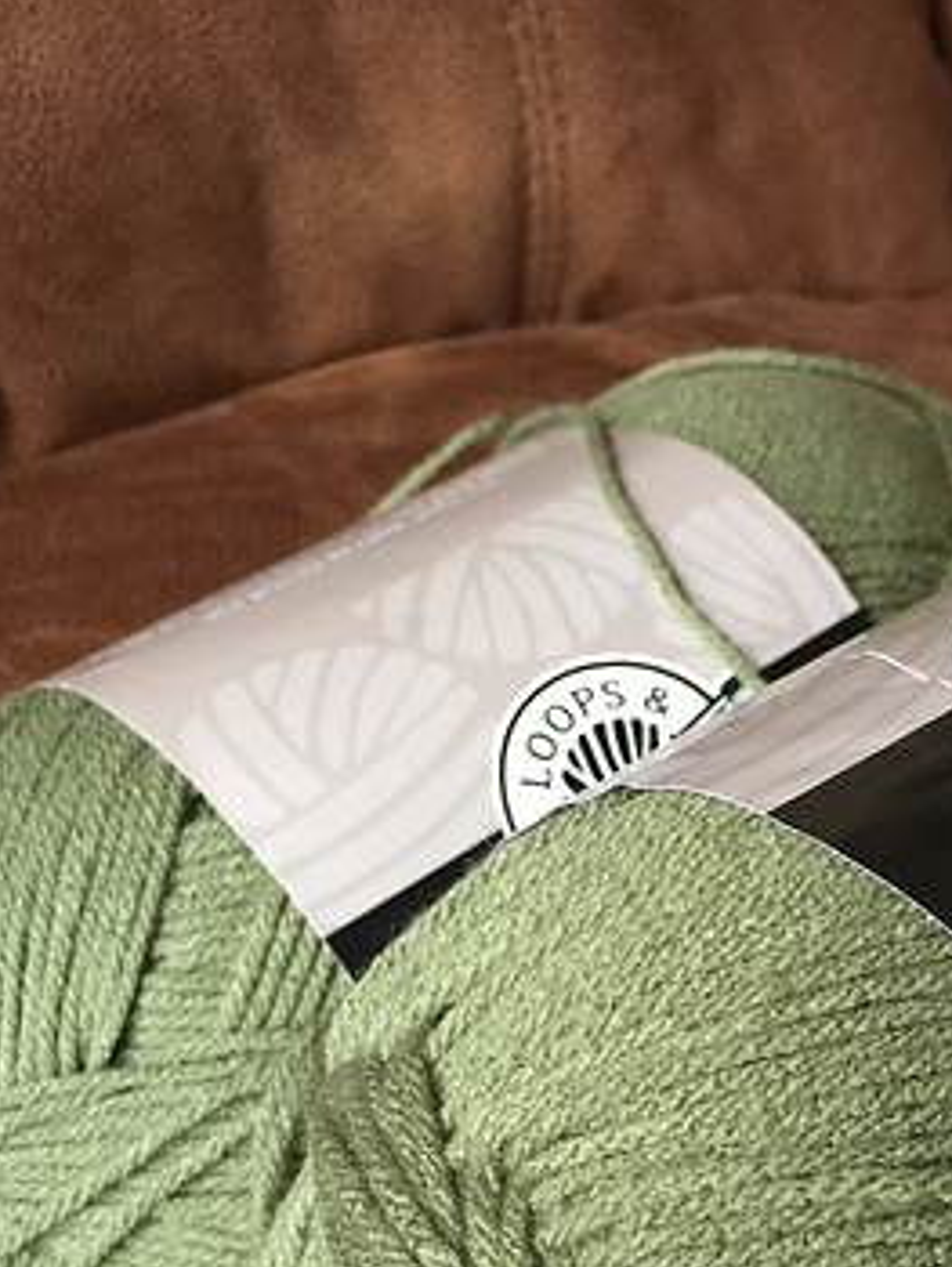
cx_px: 681
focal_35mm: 53
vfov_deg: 35.3
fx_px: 1941
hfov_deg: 27.3
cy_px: 967
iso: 100
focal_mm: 4.15
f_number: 2.2
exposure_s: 1/15
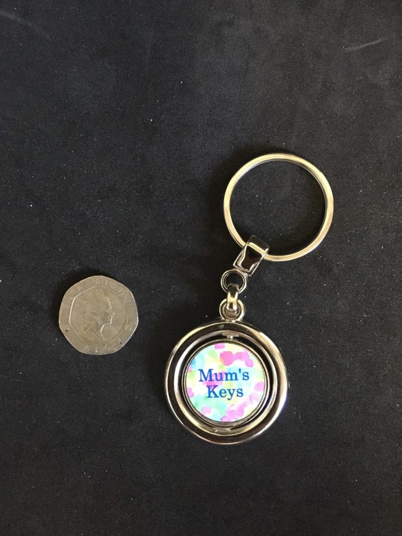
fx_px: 449
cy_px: 268
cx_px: 201
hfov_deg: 48.2
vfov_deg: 61.7
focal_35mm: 29
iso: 320
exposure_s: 1/17
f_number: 2.2
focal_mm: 4.15
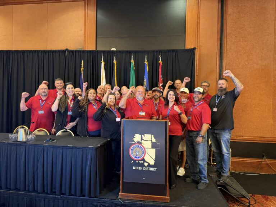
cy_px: 104
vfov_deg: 56.8
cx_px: 138
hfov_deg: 71.6
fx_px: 191
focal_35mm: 24
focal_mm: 6.76
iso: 500
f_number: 1.78
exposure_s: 1/60
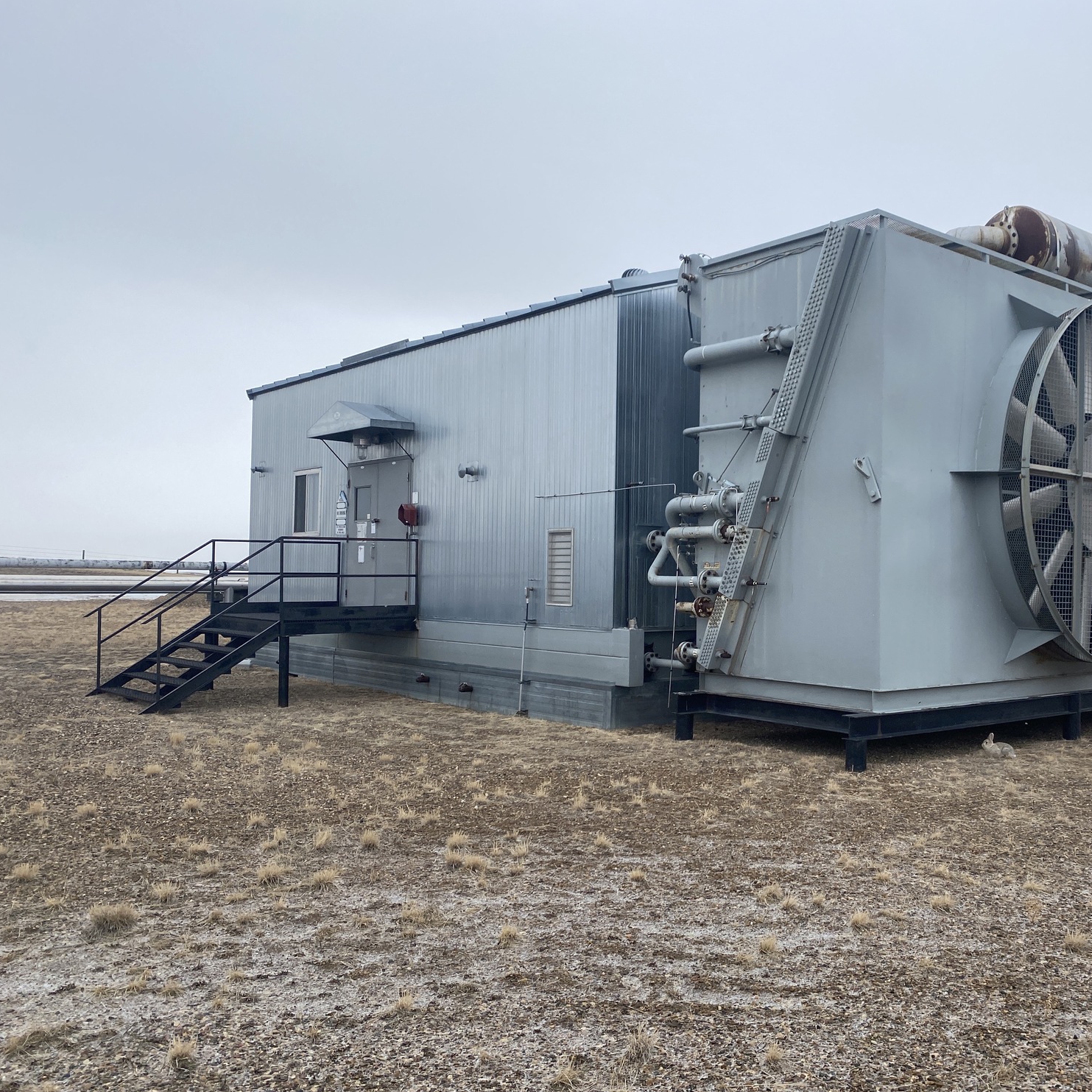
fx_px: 1106
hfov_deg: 51.6
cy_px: 548
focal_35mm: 31
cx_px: 720
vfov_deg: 52.5
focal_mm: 4.25
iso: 32
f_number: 1.8
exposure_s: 1/827
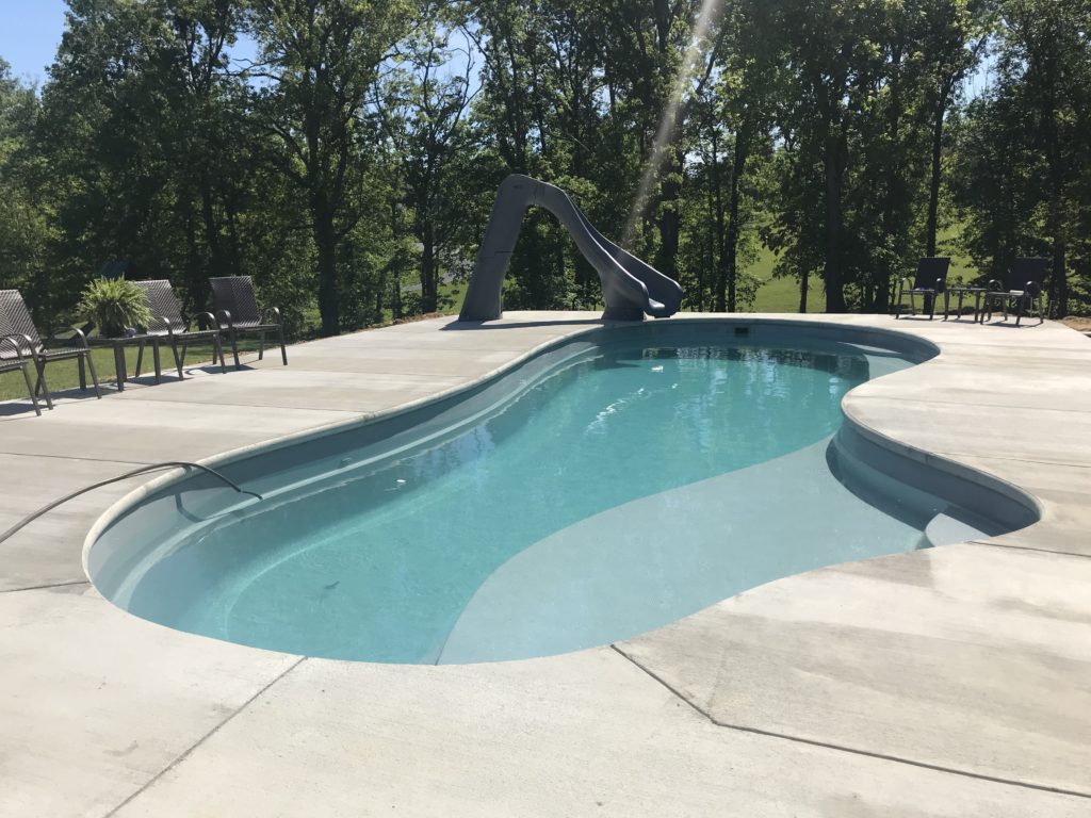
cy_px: 409
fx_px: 882
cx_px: 546
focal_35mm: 28
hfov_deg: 63.4
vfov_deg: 49.7
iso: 20
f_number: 1.8
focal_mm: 3.99
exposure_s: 1/3425
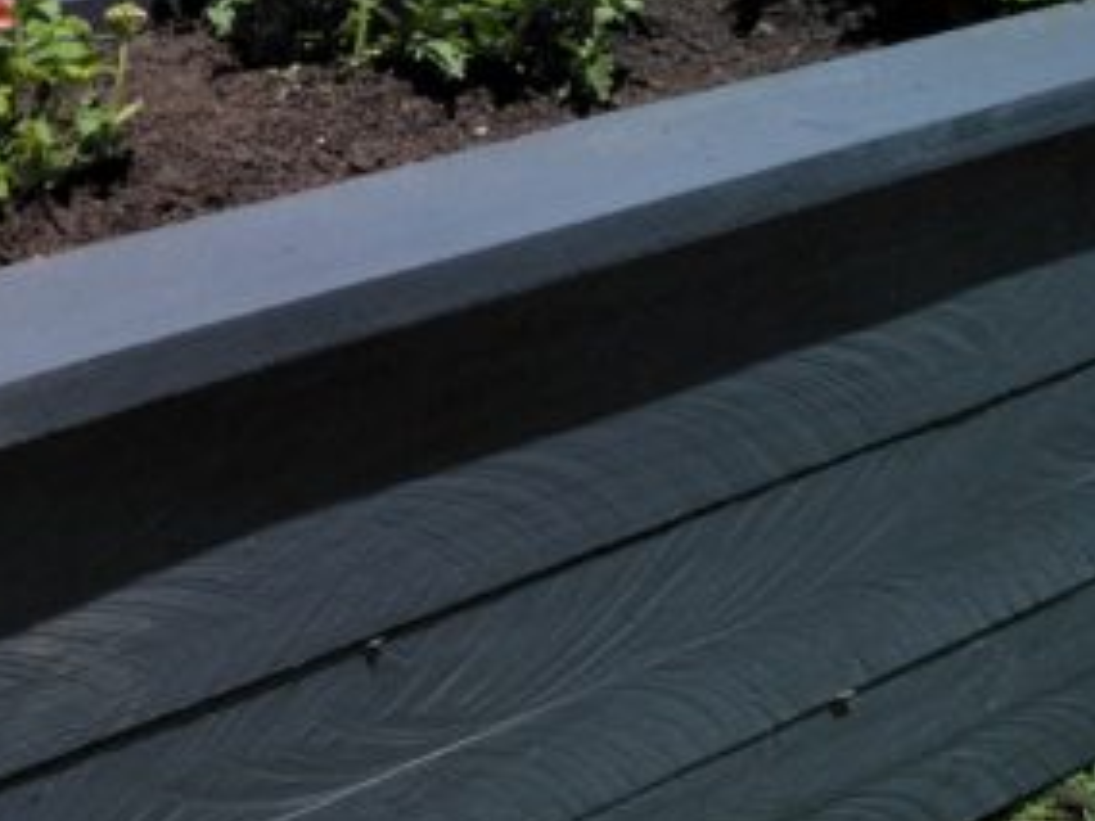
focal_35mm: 54
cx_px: 27
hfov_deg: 32.9
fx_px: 1708
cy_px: 412
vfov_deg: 27.0
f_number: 2.2
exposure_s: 1/1616
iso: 32
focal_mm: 3.46
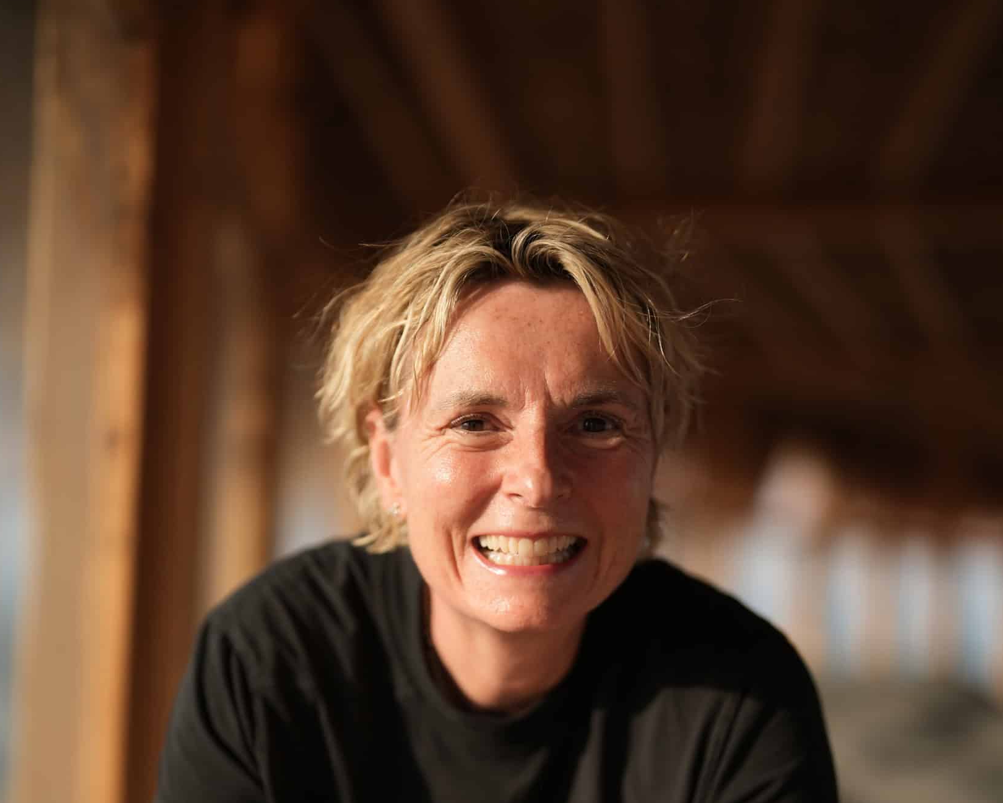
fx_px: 2167
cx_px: 503
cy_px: 693
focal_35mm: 73
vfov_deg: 20.6
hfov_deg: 26.1
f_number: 1.2
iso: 100
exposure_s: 1/500
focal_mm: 50
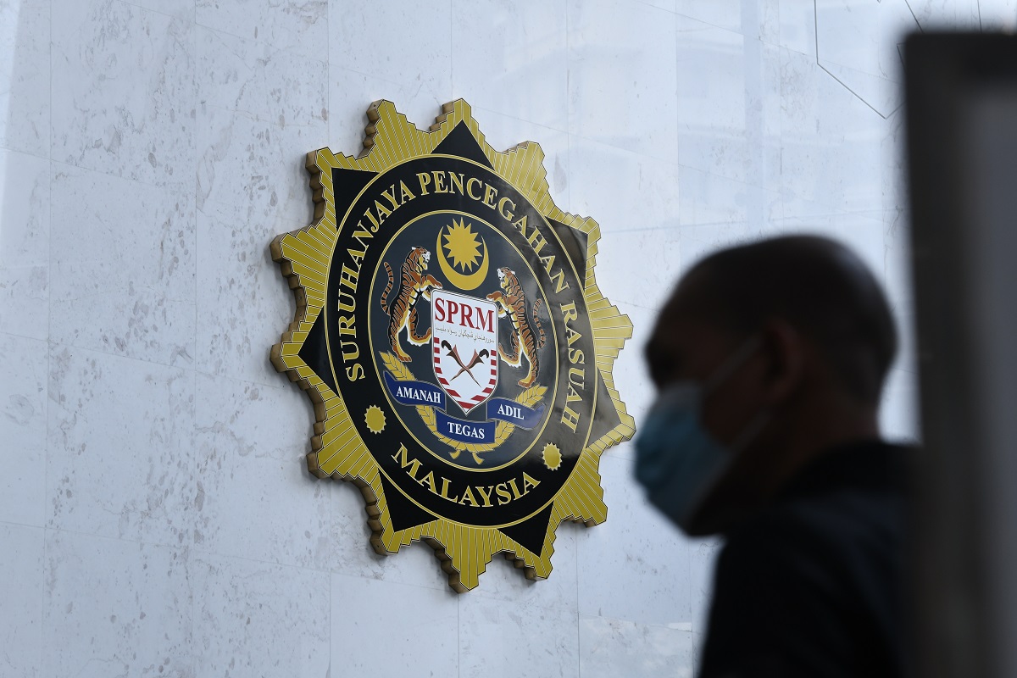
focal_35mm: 135
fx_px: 3813
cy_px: 339
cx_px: 508
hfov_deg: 15.2
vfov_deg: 10.2
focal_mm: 135
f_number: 8
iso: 800
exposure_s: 1/160
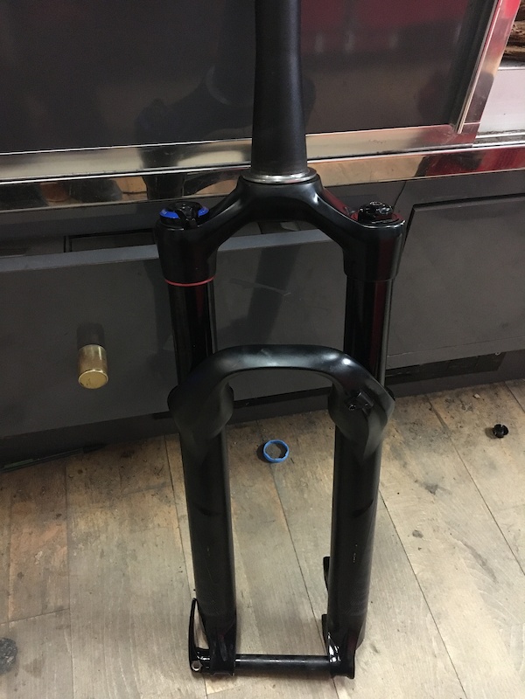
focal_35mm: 29
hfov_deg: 48.2
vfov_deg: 61.7
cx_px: 262
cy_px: 350
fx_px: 586
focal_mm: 4.15
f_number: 2.2
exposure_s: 1/15
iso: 320
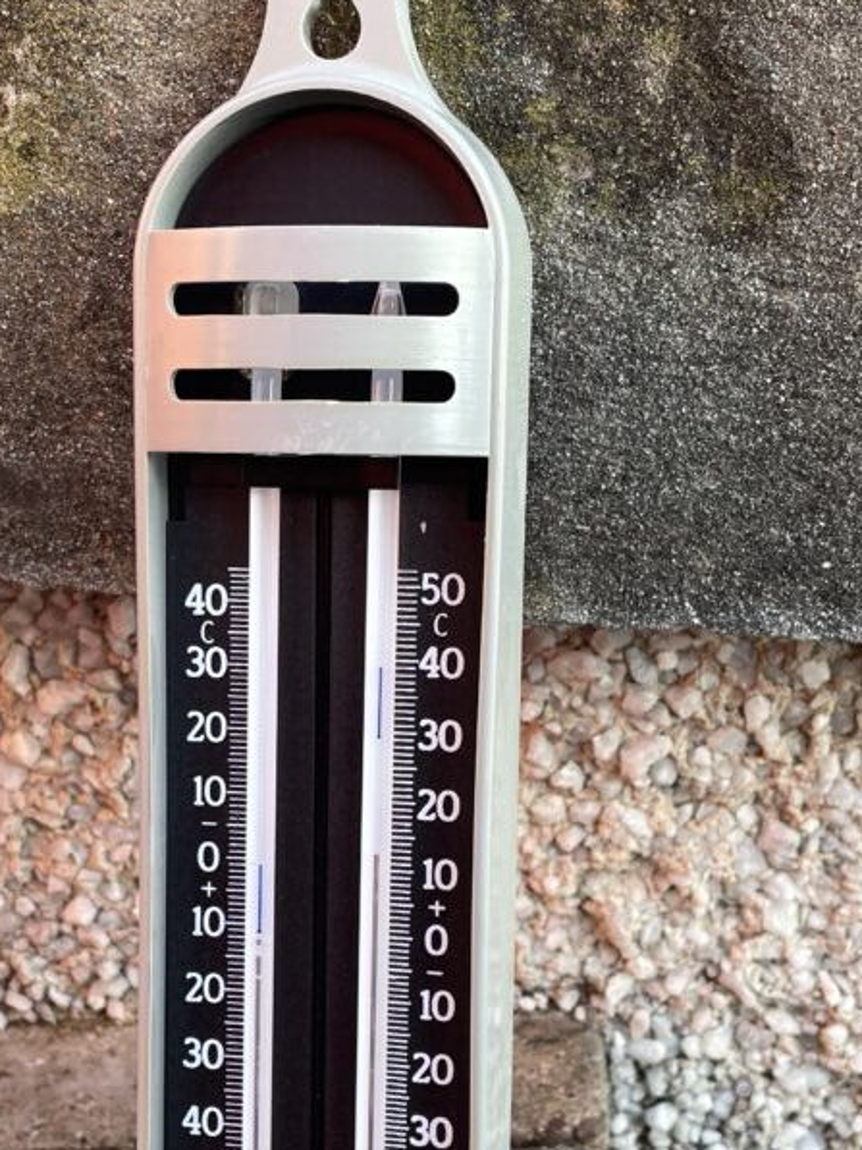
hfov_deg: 26.4
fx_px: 1826
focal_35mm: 55
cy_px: 710
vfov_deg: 34.8
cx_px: 304
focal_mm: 4.2
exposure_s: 1/136
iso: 32
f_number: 1.6
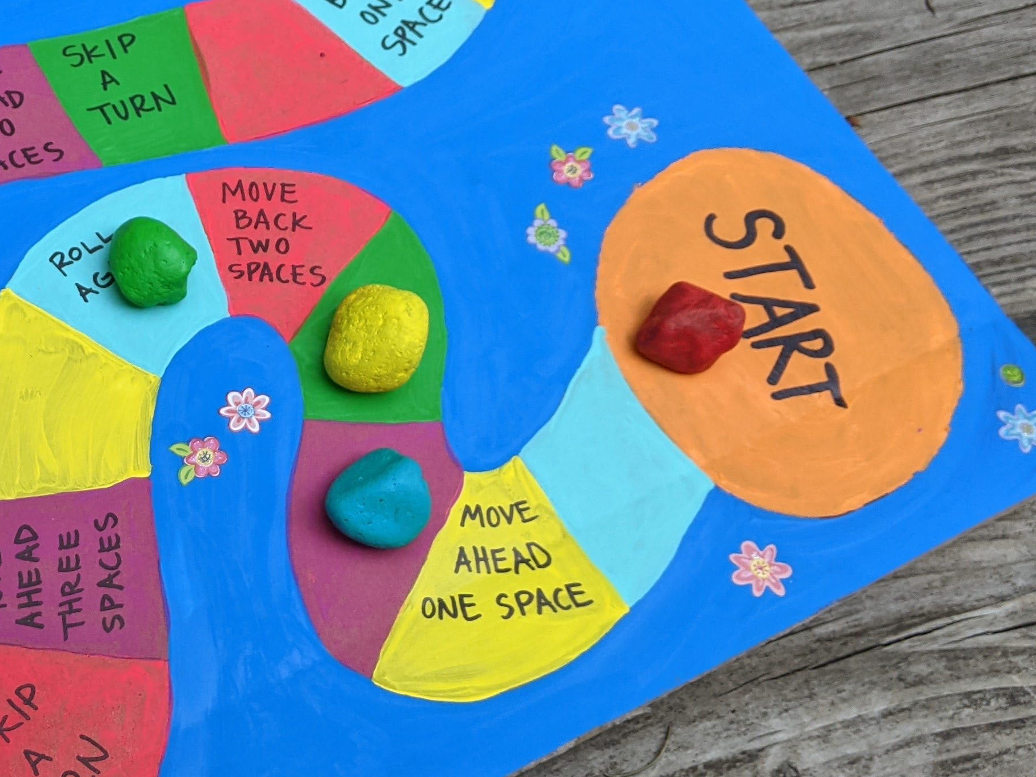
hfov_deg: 30.3
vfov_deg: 24.4
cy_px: 380
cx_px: 41
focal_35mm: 60
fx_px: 1796
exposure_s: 1/572
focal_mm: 4.44
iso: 69
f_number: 1.8
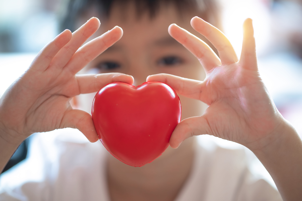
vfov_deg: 13.7
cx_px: 151
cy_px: 100
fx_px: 839
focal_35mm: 100
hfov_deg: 20.4
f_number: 3.2
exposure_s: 1/60
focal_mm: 100
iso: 200
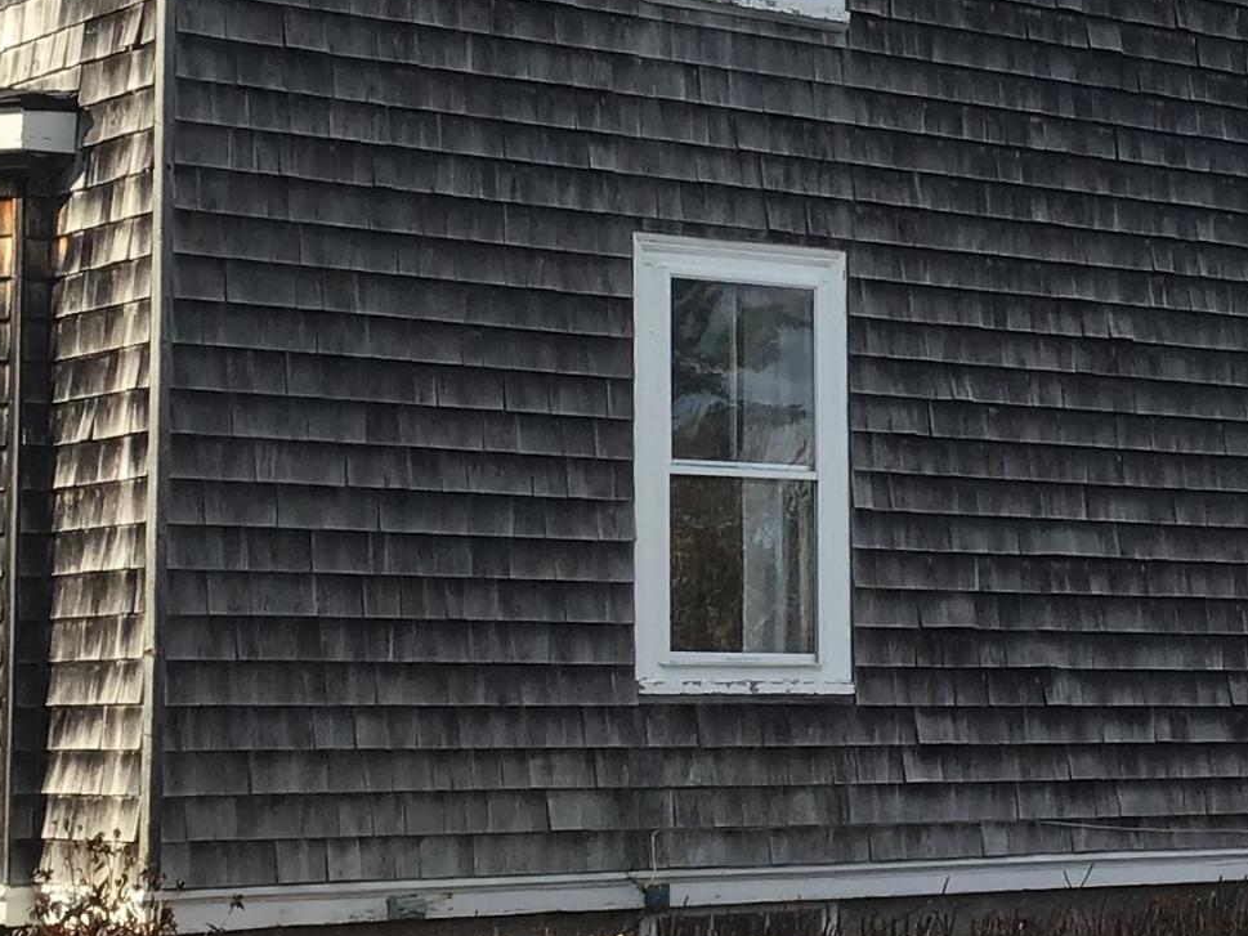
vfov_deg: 15.4
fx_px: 3461
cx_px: 943
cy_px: 359
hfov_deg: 20.3
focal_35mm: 96
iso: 25
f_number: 2.4
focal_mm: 3.3
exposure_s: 1/806
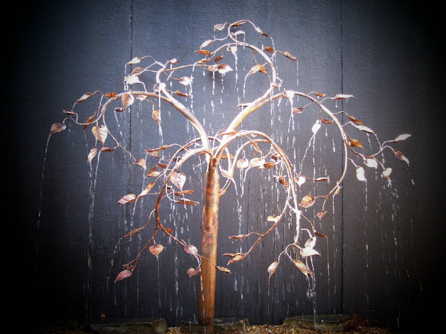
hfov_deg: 44.8
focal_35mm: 42
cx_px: 223
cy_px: 167
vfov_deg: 34.3
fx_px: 541
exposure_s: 1/60
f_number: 3
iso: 125
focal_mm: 7
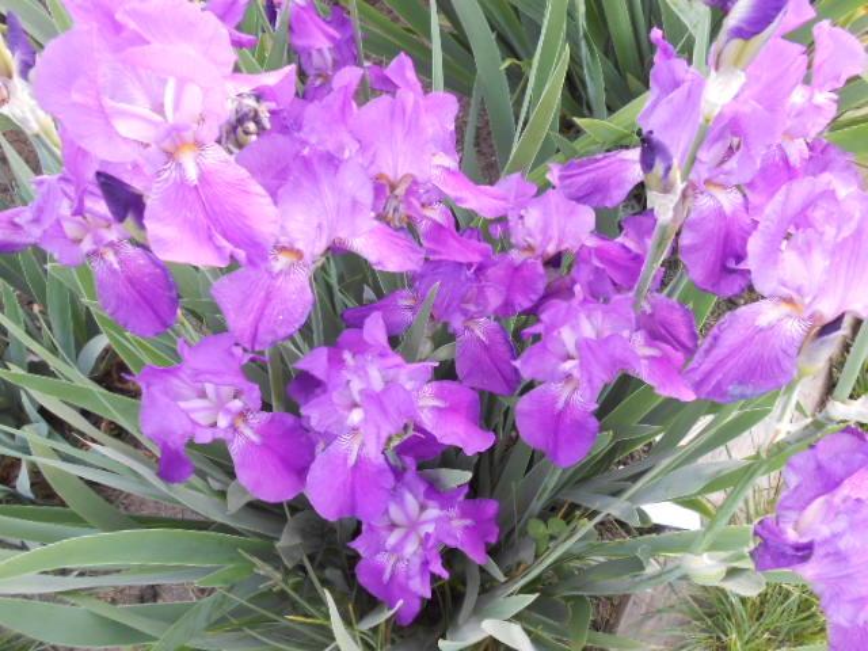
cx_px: 434
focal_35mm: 30
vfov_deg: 46.8
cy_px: 326
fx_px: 752
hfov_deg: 60.0
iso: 80
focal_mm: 5.3
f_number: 3.8
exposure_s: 1/40
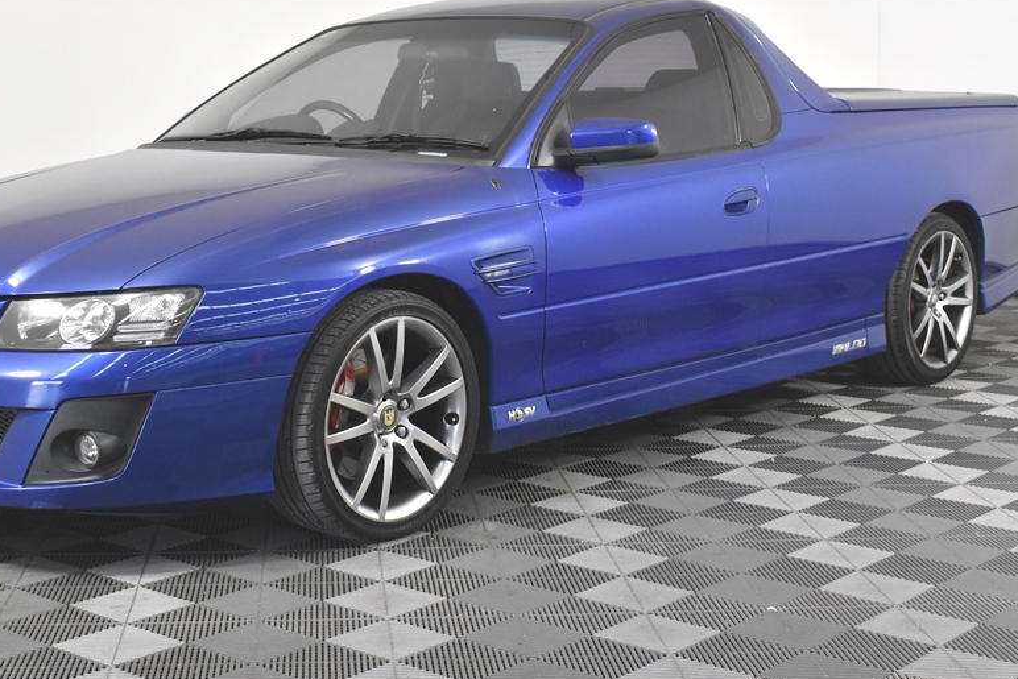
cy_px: 283
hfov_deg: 32.5
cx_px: 429
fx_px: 1744
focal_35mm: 62
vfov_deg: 22.0
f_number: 8
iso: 1600
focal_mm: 31
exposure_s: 1/250
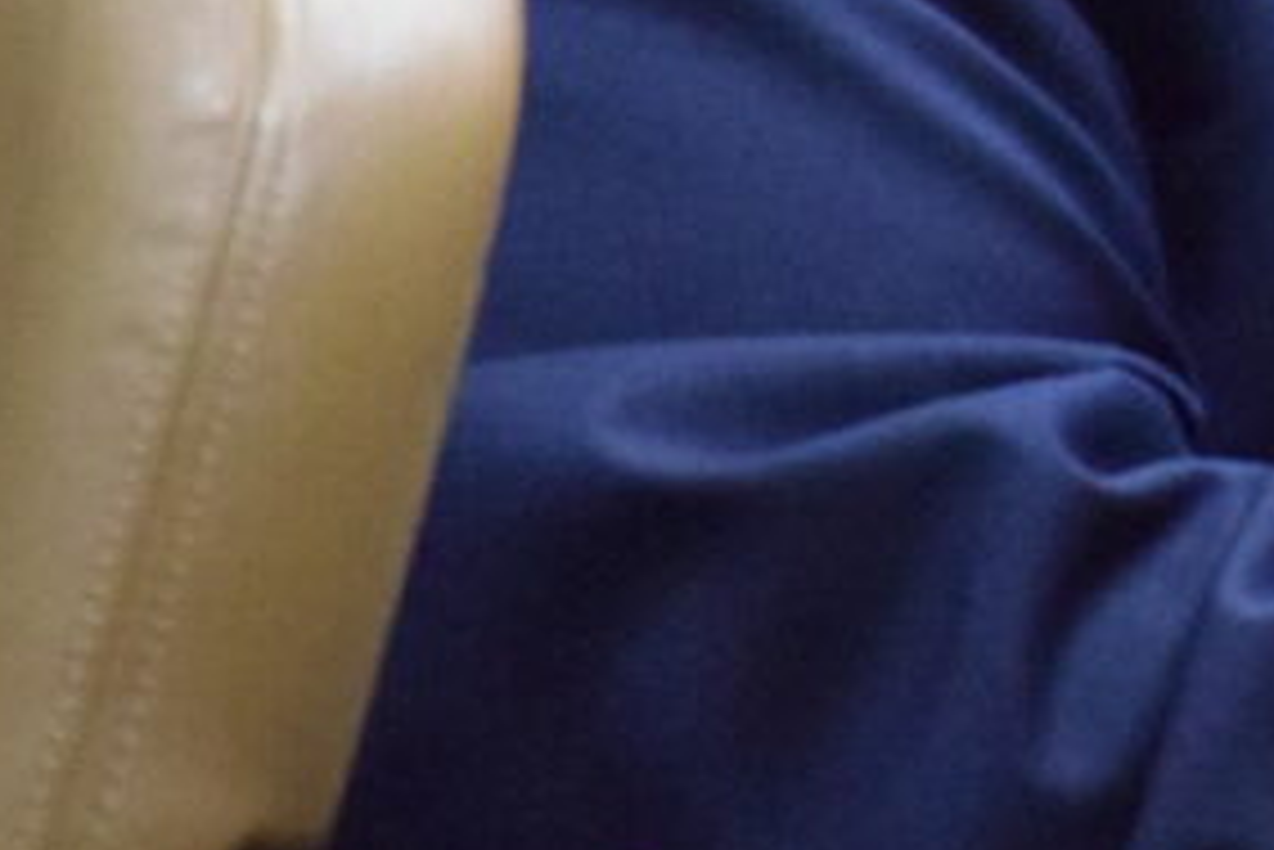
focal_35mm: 1098
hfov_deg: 1.9
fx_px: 38865
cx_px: 2390
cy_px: -814
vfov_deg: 1.3
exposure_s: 1/125
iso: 5600
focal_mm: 135
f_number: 5
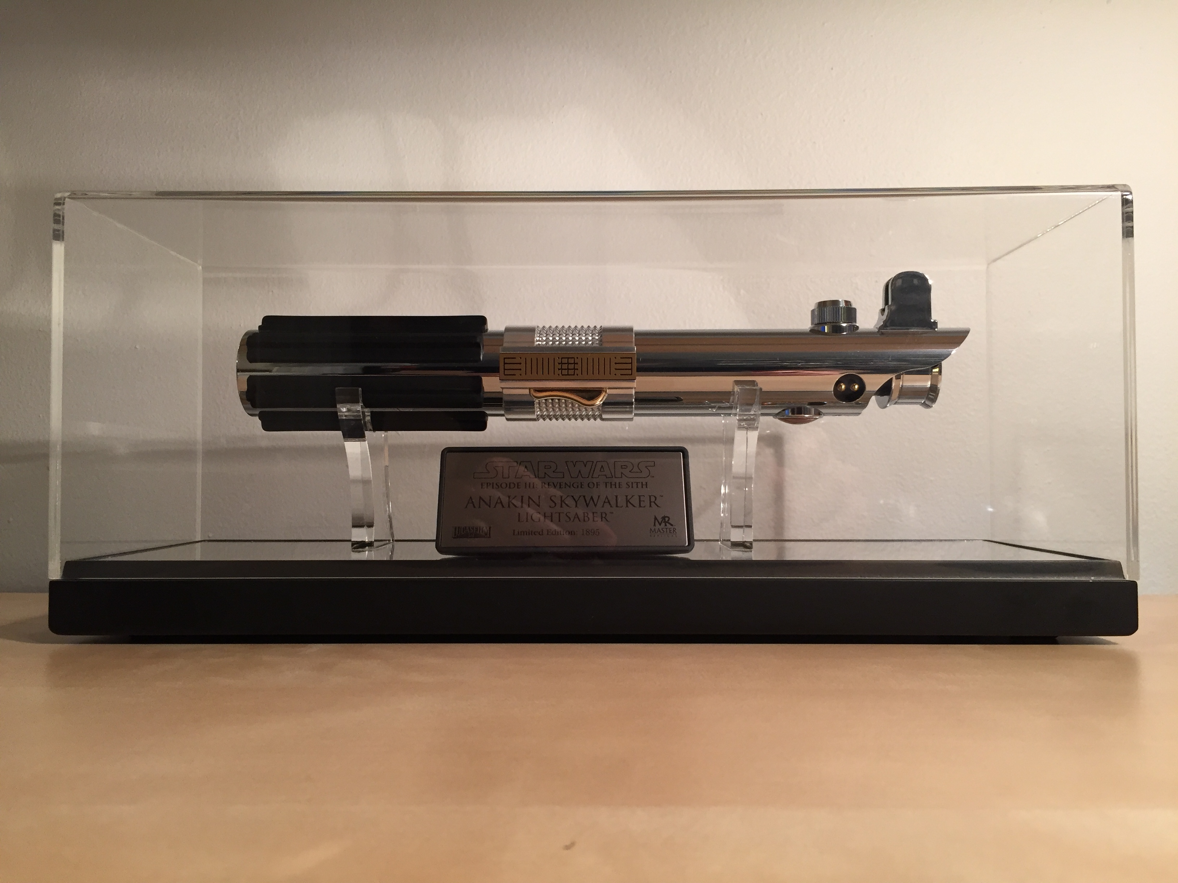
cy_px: 442
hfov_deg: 61.7
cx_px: 589
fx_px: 987
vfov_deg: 48.2
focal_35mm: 29
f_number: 2.2
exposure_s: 1/30
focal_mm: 4.15
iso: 100
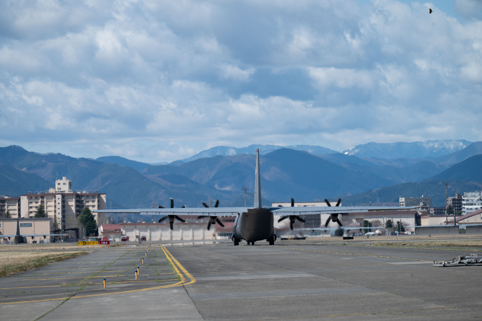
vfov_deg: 6.9
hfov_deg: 10.3
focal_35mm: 200
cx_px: 241
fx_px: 2676
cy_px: 160
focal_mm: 200
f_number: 5
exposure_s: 1/800
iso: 80
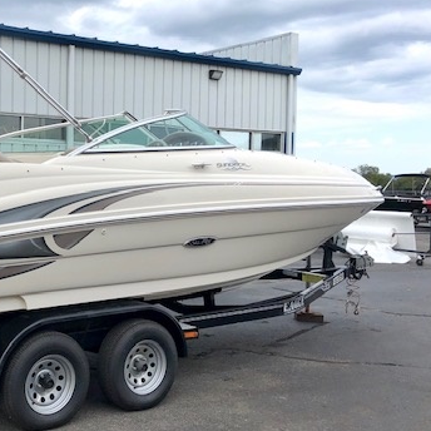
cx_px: 41
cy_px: 192
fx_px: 648
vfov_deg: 36.7
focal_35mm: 46
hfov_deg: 34.7
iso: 20
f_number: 1.8
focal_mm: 4
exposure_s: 1/1499
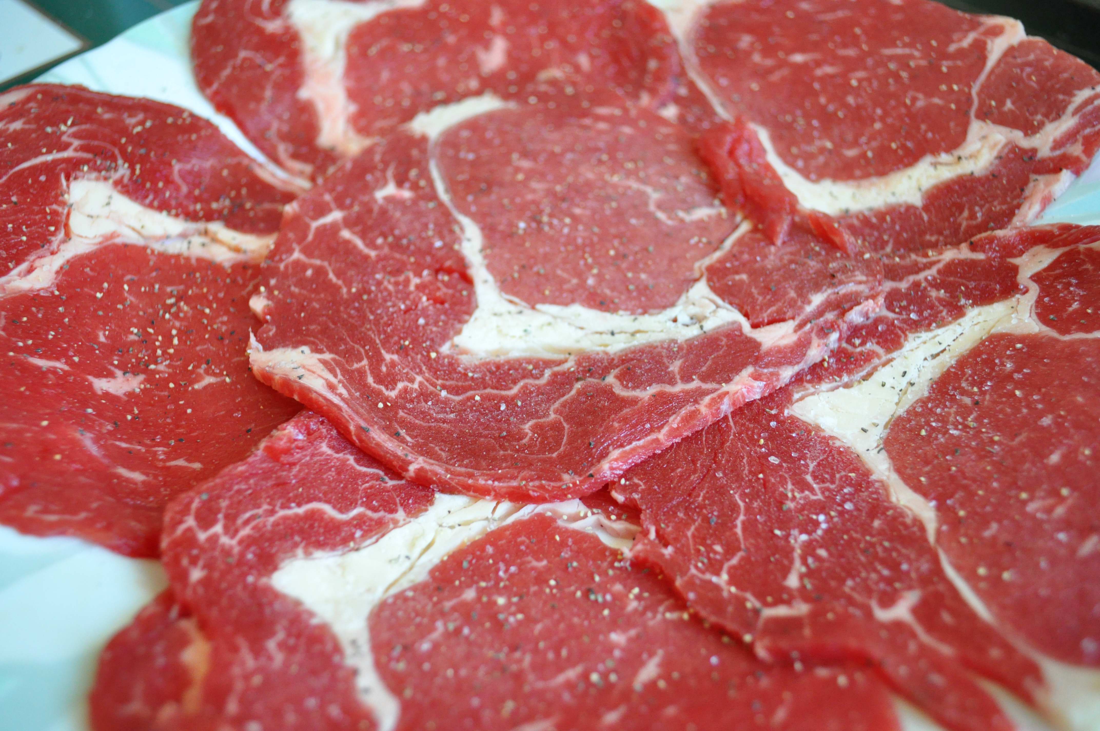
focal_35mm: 36
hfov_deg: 53.2
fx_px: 1099
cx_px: 550
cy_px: 366
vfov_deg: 36.8
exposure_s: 1/60
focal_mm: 24
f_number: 4
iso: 1600
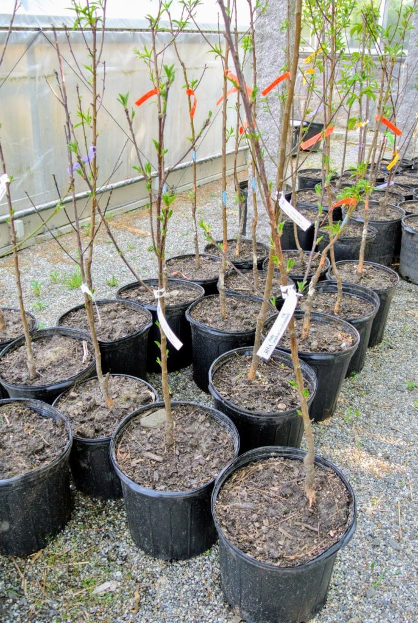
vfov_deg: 61.9
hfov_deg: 43.7
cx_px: 209
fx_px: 521
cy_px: 312
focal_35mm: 30
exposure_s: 1/60
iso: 220
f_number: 3.5
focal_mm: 11.4
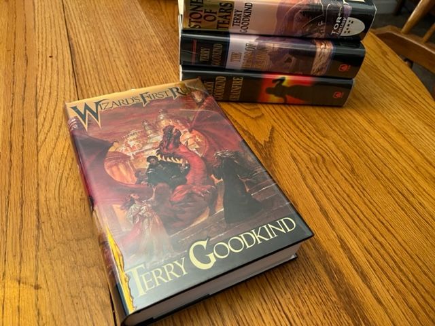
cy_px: 163
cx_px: 218
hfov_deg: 67.3
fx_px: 327
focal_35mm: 26
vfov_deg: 53.1
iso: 400
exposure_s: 1/60
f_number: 1.5
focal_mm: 5.7
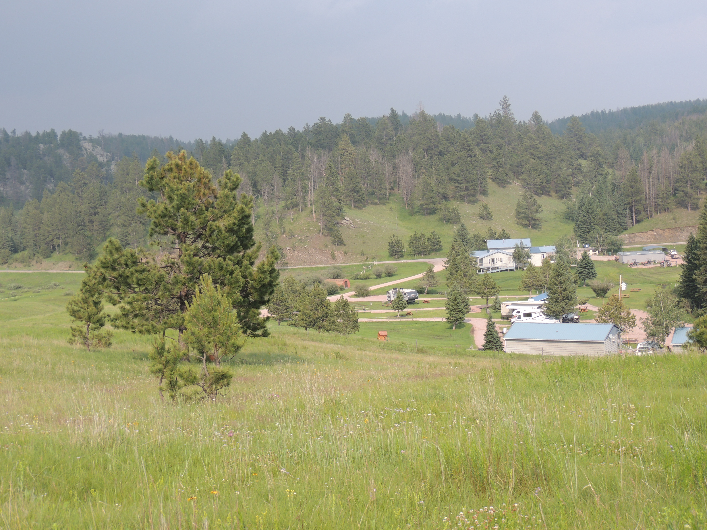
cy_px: 265
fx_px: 1021
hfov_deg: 38.2
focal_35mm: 50
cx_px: 354
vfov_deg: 29.1
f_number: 3.6
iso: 100
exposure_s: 1/640
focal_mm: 8.9
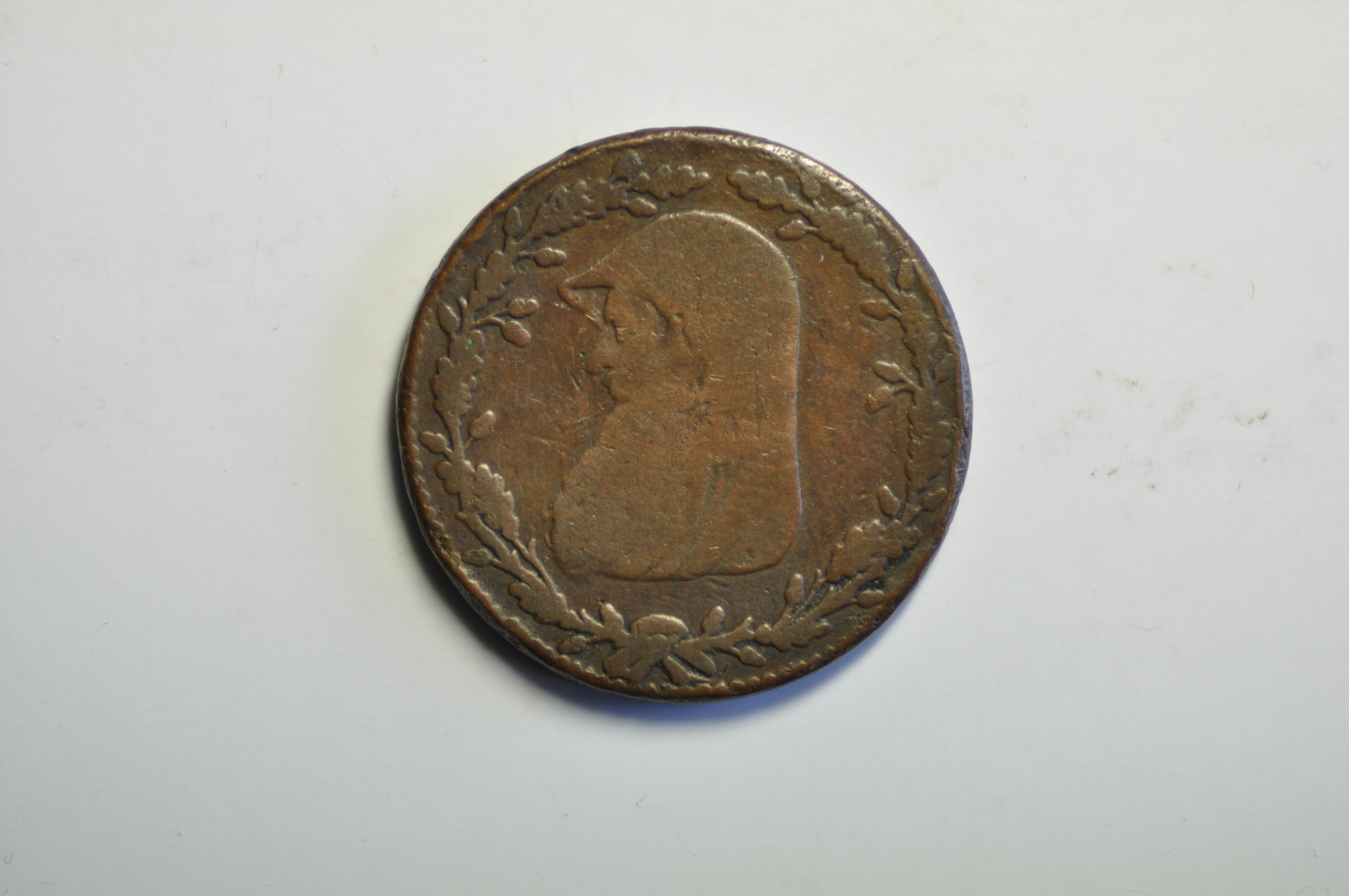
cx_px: 674
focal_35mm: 90
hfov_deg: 22.6
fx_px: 3368
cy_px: 448
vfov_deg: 15.2
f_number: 4
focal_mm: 60
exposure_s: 1/250
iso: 560
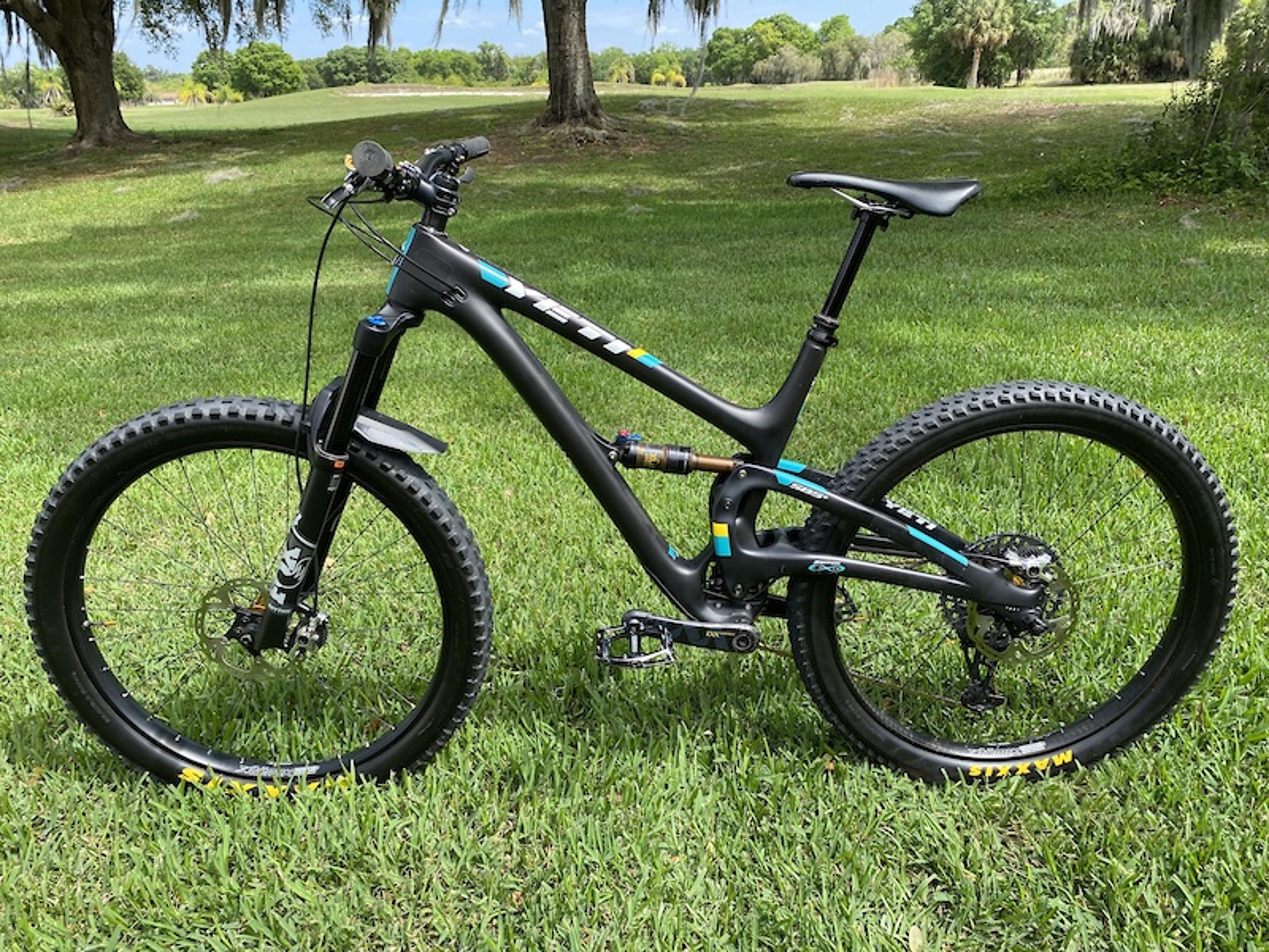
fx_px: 953
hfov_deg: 67.3
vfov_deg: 53.1
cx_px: 634
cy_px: 476
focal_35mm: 26
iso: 32
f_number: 1.8
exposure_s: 1/685
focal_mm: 4.25
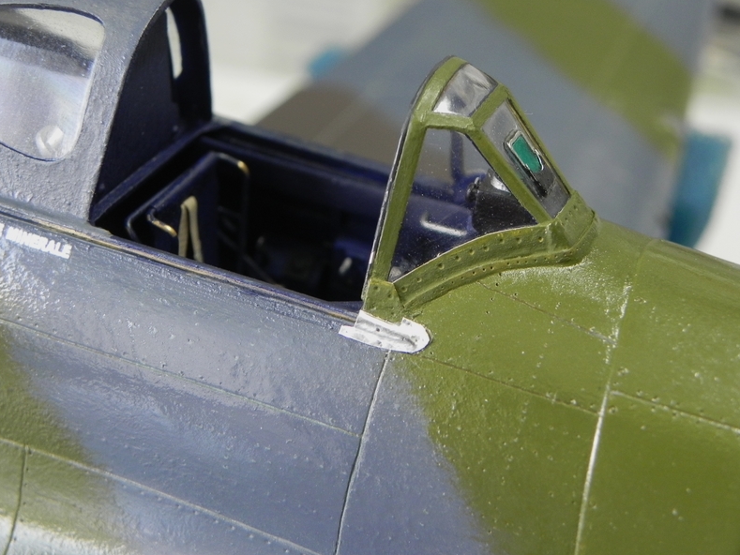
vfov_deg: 19.4
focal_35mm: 76
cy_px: 275
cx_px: 370
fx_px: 1625
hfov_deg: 25.7
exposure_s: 1/30
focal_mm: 13.4
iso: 290
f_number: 4
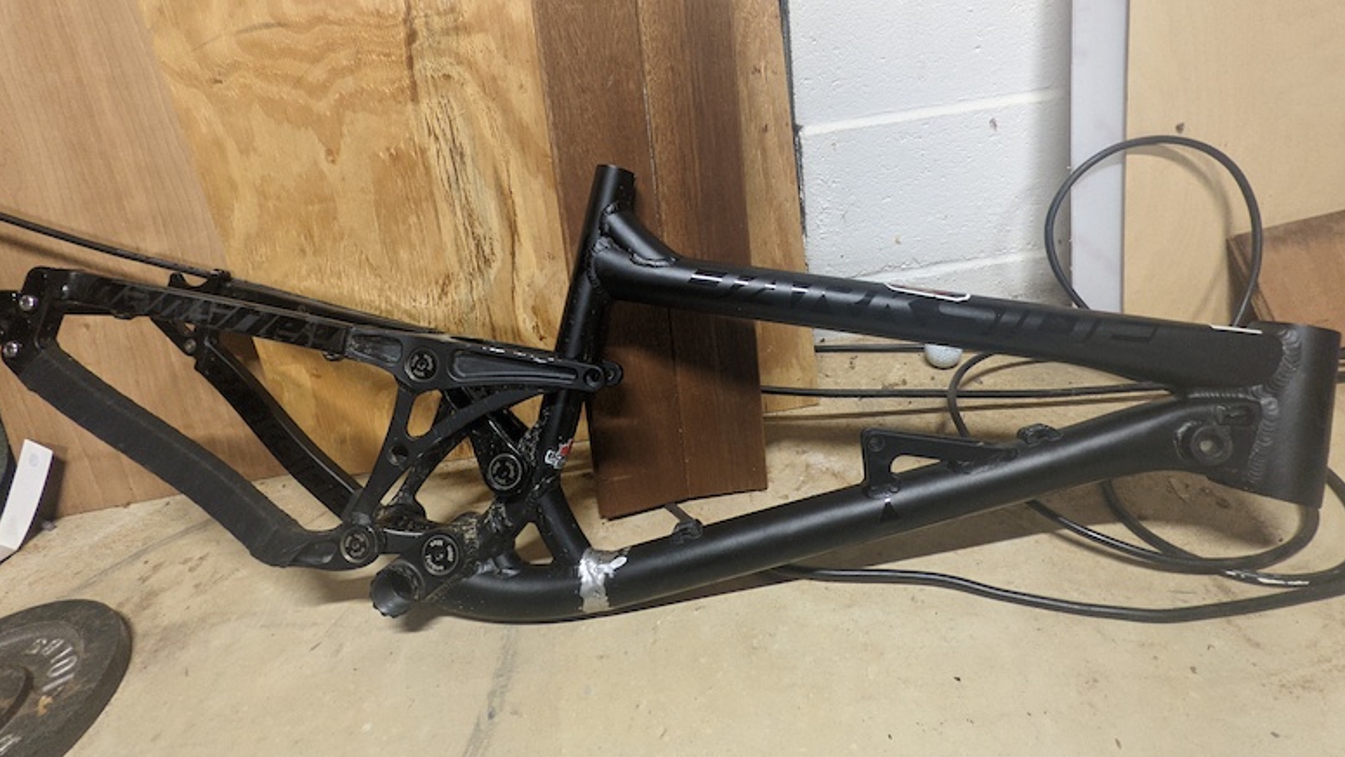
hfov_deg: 92.7
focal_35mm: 18
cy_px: 299
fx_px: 642
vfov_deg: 60.5
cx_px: 679
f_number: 2.2
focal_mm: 2.22
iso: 447
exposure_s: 1/24
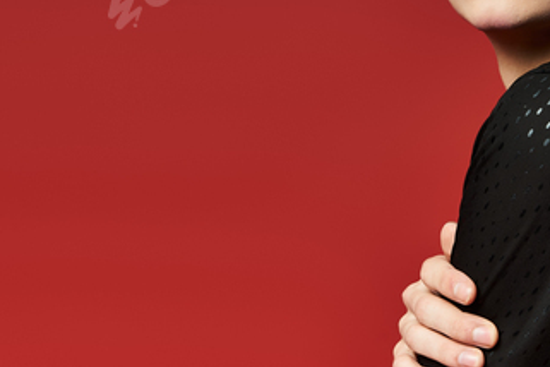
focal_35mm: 92
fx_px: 1405
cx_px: 445
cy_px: 44
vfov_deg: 14.7
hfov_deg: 21.8
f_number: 6.3
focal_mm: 50
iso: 125
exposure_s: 1/160
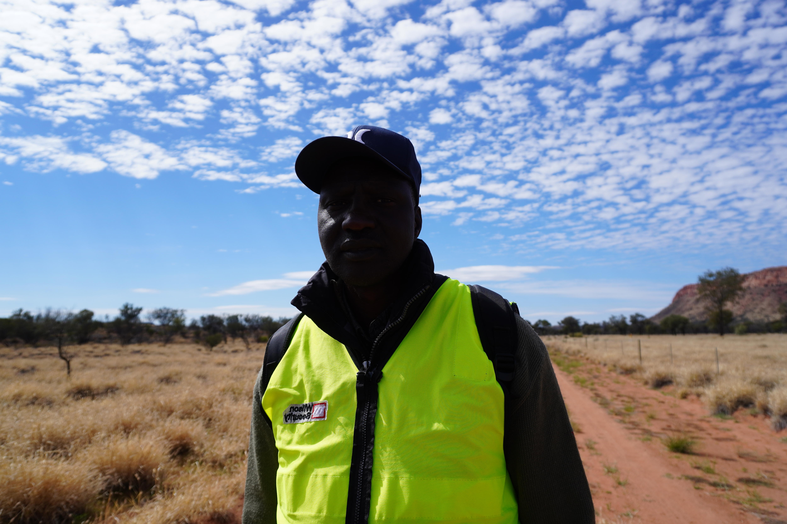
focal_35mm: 24
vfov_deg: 53.1
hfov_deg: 73.7
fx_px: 525
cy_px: 262
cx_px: 394
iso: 100
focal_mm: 16
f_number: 5
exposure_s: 1/1250
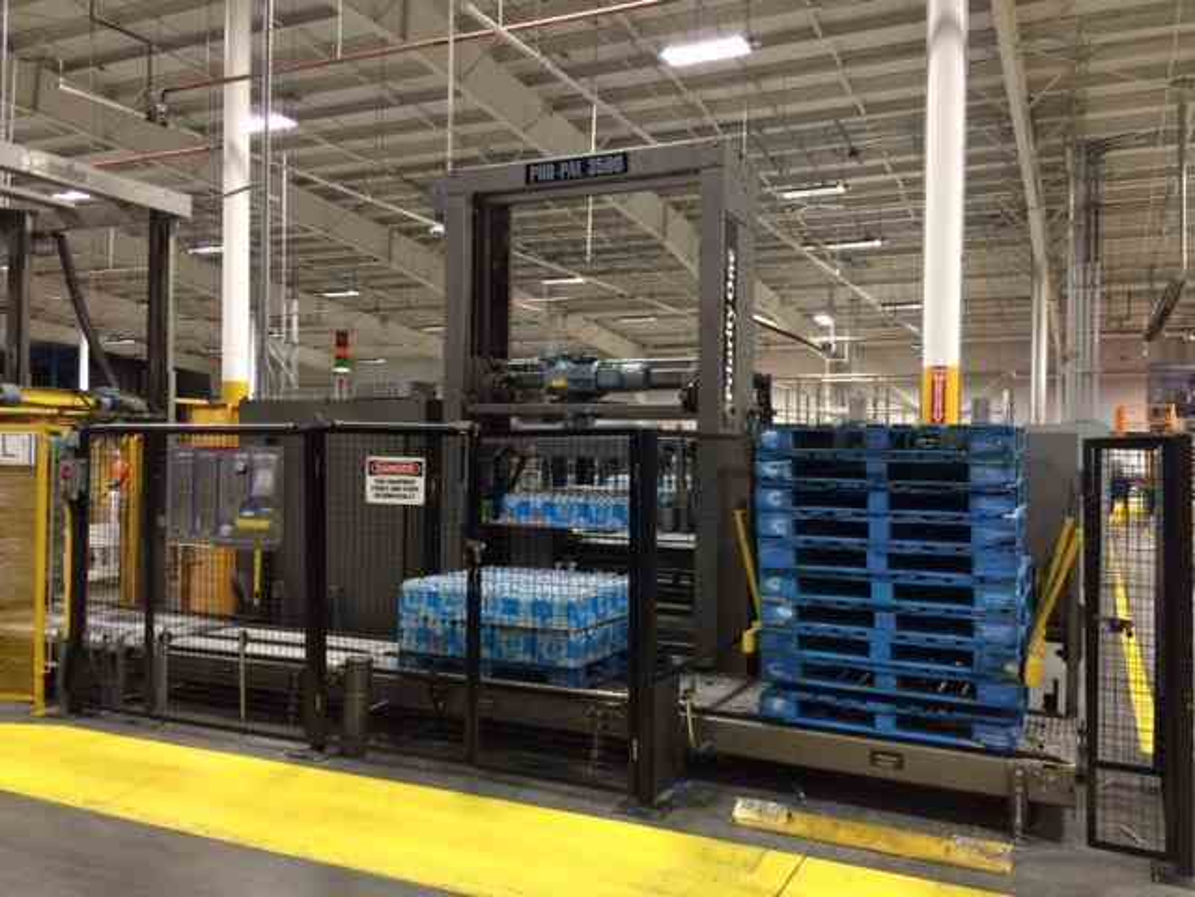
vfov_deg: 48.2
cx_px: 598
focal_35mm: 29
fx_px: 1001
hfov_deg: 61.7
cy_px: 448
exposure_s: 1/30
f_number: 2.2
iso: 160
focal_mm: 4.15
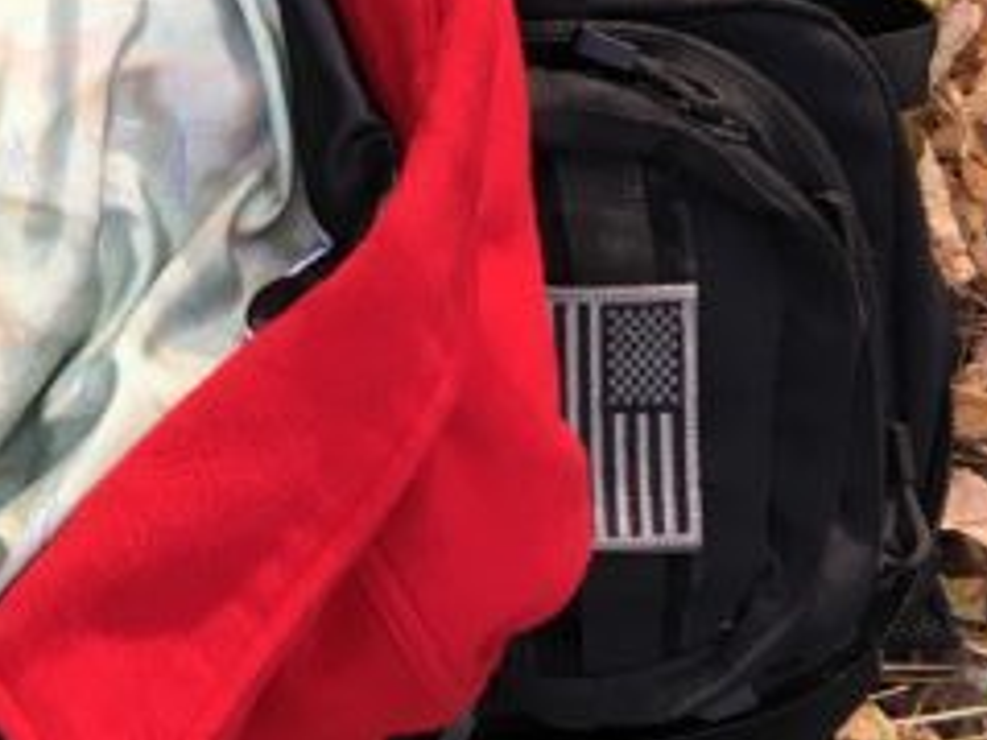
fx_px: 2764
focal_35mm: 97
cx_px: -339
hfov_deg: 18.6
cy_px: -132
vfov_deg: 14.8
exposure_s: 1/40
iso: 25
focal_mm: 4.15
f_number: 2.2
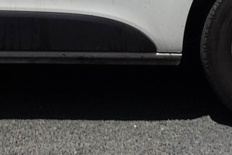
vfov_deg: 4.9
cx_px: 46
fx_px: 1779
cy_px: -159
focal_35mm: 276
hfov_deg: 7.4
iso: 50
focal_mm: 6.72
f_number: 1.69
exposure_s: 1/4654
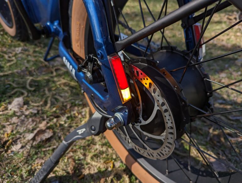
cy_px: 92
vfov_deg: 56.9
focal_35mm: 24
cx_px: 121
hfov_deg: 71.5
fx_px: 168
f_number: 1.85
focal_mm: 6.81
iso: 41
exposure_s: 1/1855
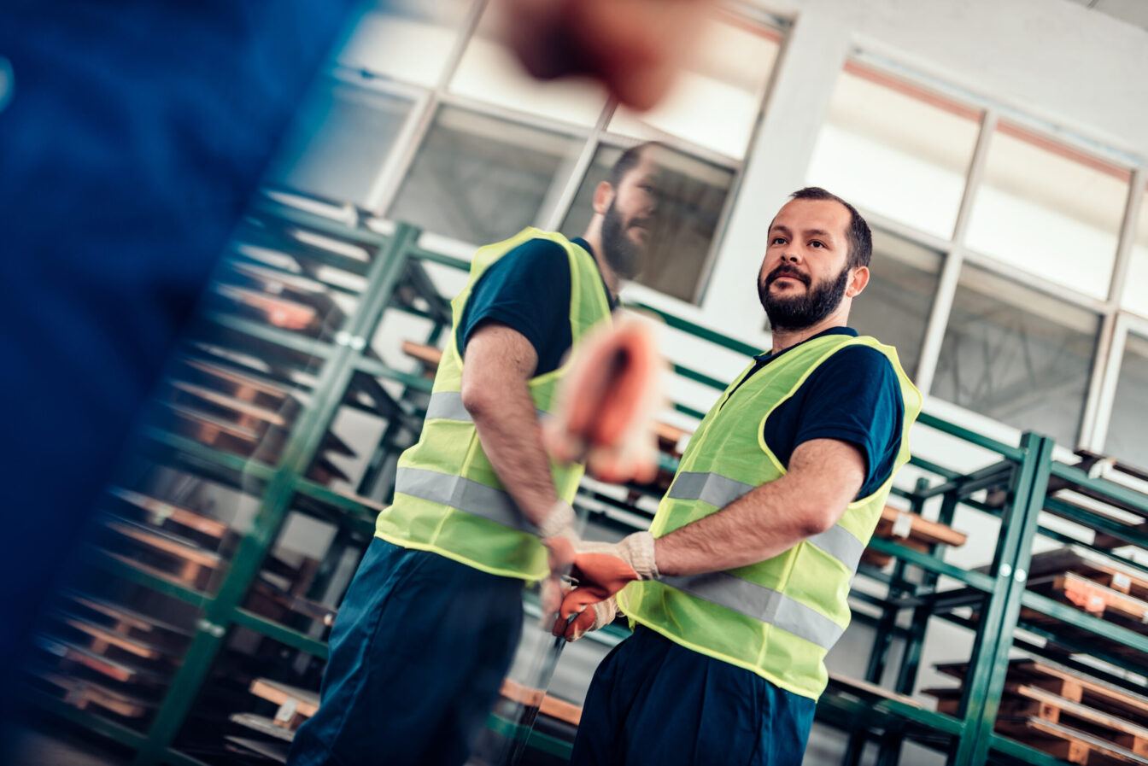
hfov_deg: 54.4
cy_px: 383
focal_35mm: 35
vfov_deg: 37.9
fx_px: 1116
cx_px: 574
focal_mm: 35
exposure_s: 1/250
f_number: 1.4
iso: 100
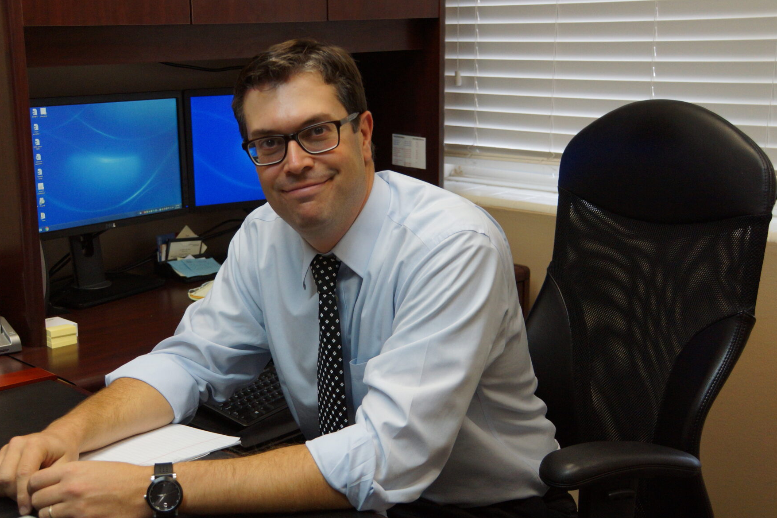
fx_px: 1058
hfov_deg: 40.3
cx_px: 342
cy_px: 263
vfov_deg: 27.5
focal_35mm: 49
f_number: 4
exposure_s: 1/160
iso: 800
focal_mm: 28
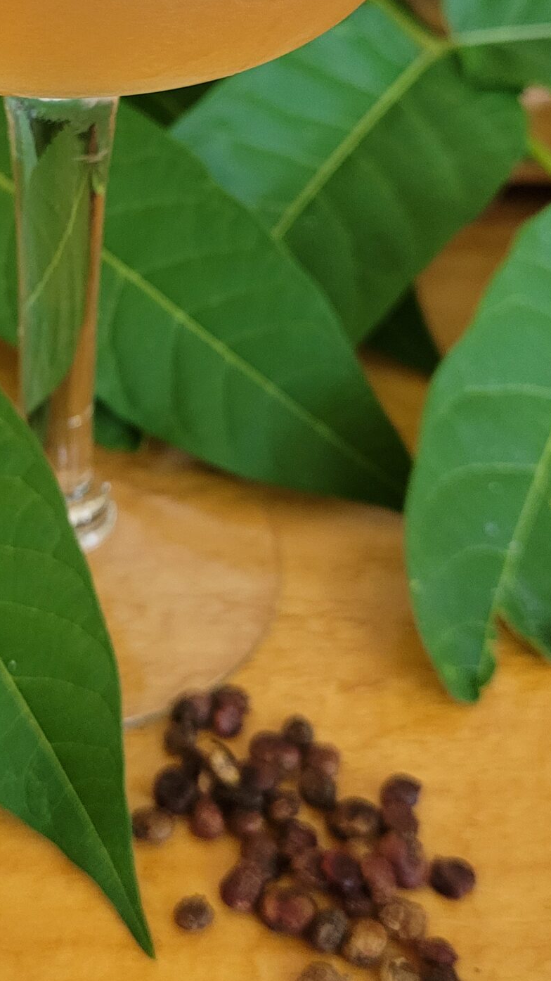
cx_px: 77
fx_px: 1352
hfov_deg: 22.6
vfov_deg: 39.2
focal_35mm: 52
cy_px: 290
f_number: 1.8
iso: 640
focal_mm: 5.4
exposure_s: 1/30
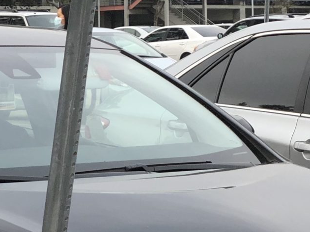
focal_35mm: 211
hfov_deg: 9.2
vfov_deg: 7.0
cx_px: 384
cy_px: -77
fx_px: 1889
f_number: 2.4
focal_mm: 6
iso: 20
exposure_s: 1/120
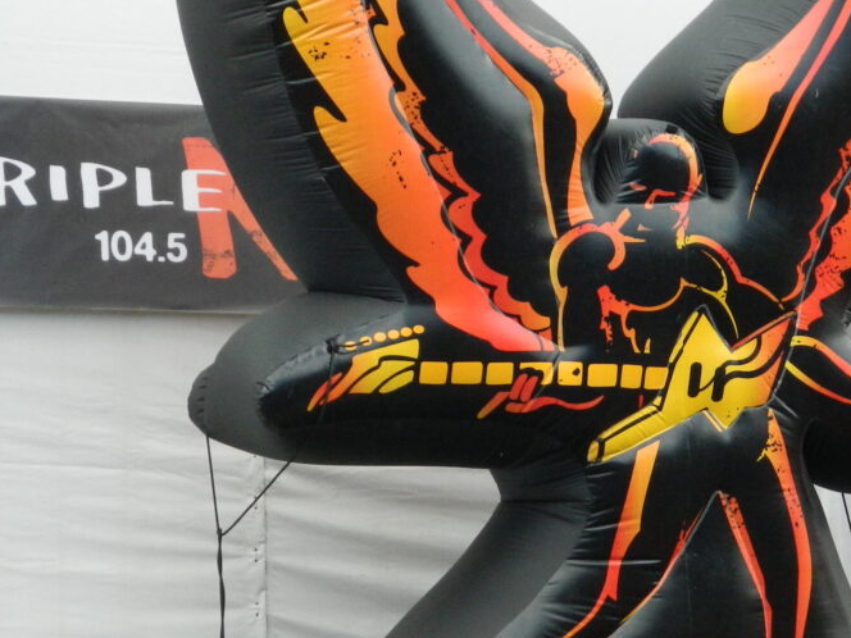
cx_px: 686
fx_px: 3983
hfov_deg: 12.1
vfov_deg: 9.2
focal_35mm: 162
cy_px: 324
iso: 220
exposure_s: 1/400
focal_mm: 12.6
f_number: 4
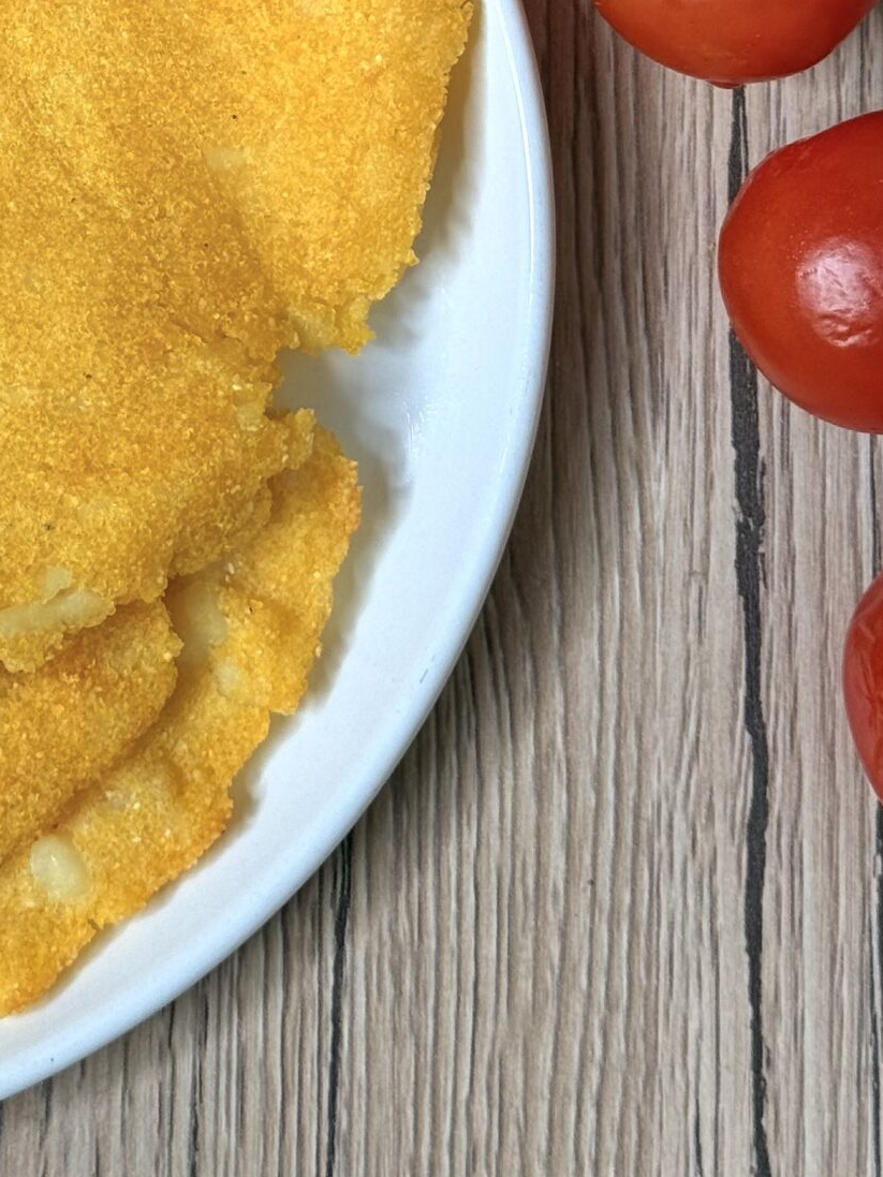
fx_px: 3809
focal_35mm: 112
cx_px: 135
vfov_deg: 17.1
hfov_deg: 13.1
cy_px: -48
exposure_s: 1/121
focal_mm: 6.76
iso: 50
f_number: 1.78
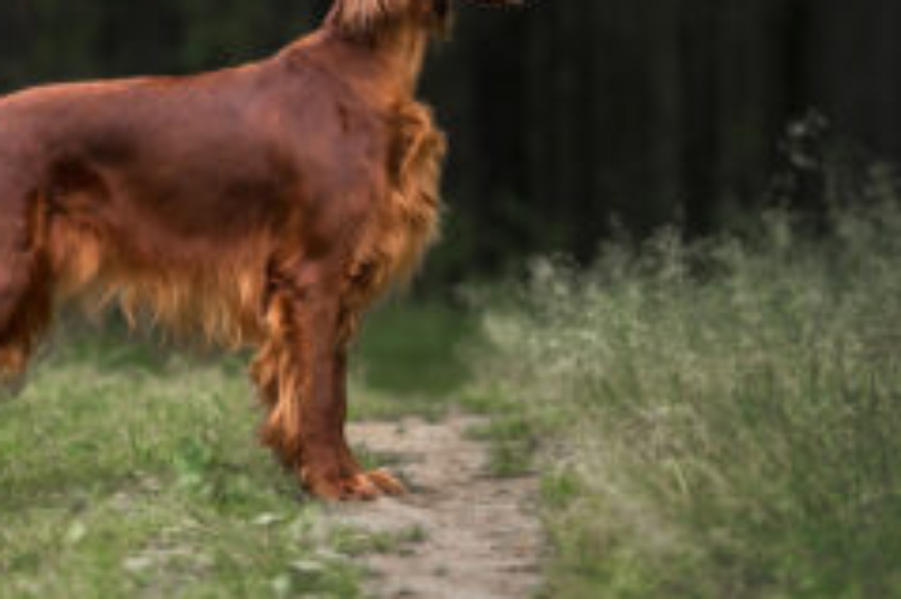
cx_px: 188
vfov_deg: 6.1
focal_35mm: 226
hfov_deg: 9.1
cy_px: 122
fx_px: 5652
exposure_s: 1/400
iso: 500
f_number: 2
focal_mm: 90
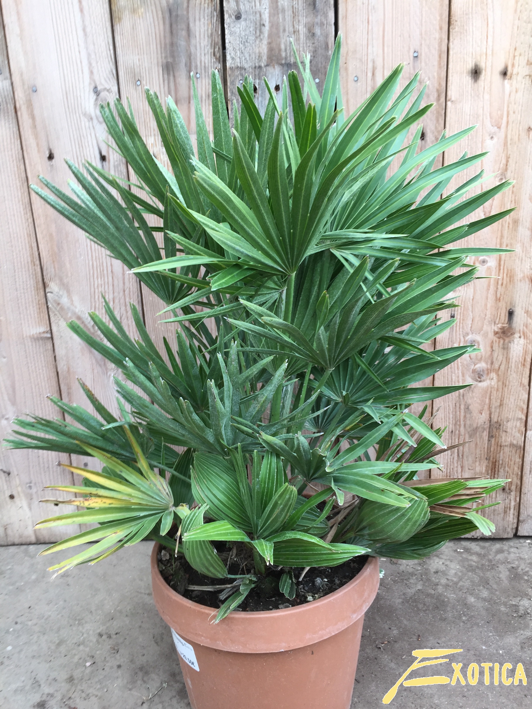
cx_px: 266
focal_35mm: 29
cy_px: 354
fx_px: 594
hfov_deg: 48.2
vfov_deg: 61.7
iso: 32
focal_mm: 4.15
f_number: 2.2
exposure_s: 1/50
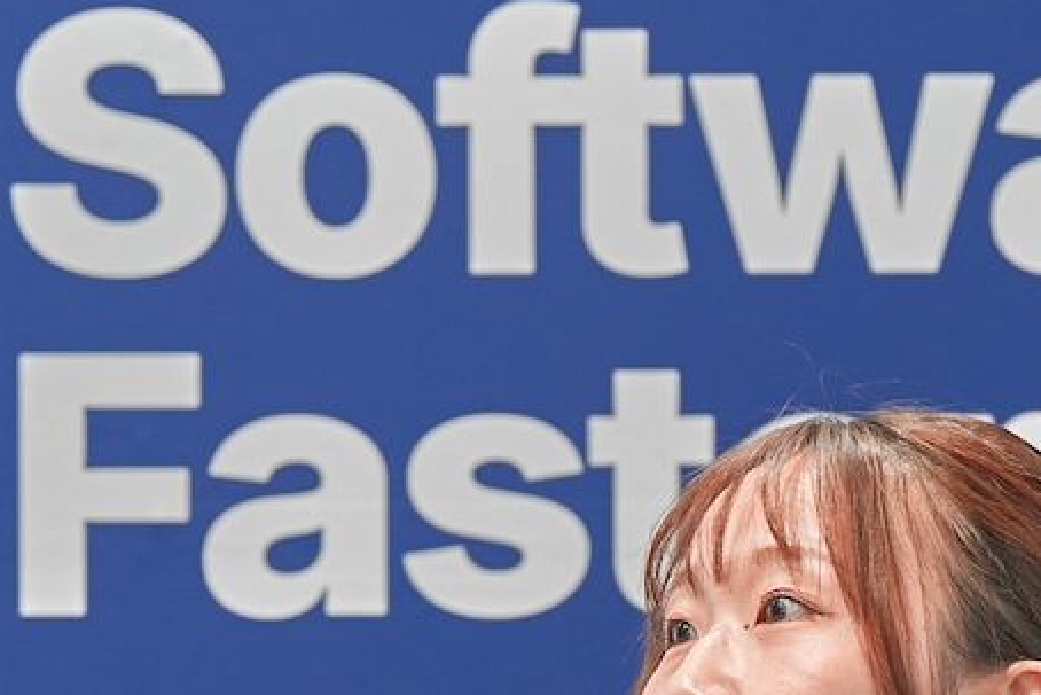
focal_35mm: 321
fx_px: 9285
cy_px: 807
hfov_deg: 6.4
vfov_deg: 4.3
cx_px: 683
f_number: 2.8
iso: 800
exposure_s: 1/320
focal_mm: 81
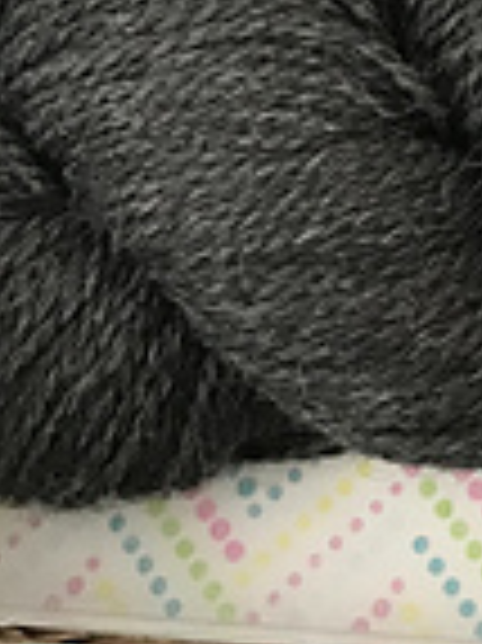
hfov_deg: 14.4
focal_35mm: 98
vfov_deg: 18.3
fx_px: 1822
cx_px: 646
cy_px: -257
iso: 64
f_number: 1.8
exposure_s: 1/15
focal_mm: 3.99
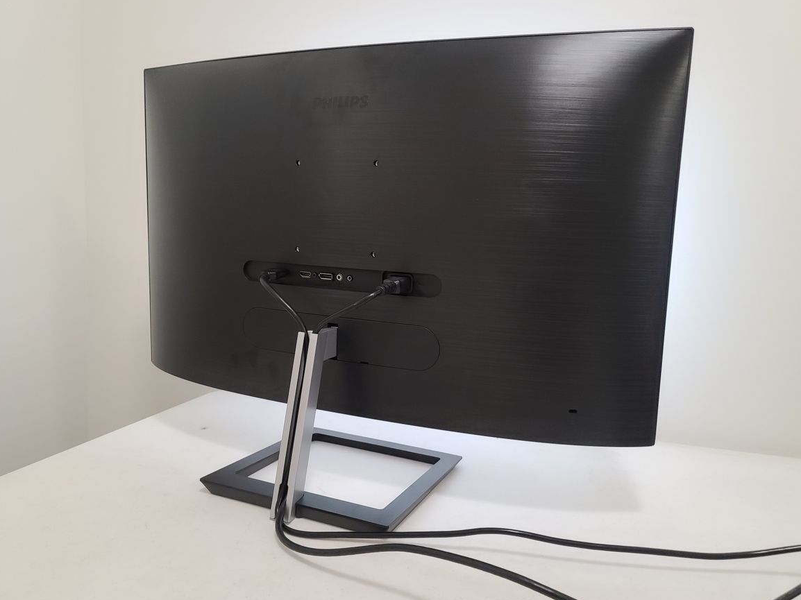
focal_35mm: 26
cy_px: 298
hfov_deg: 67.3
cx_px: 400
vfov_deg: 53.0
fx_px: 602
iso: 500
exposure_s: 1/40
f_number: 1.8
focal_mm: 7
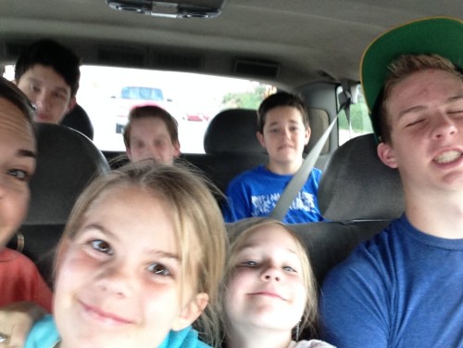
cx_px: 232
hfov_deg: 52.6
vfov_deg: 40.7
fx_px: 468
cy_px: 174
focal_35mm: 35
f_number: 2.4
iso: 100
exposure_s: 1/30
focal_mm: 2.18
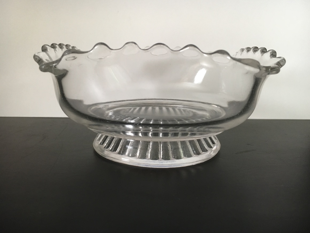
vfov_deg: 46.8
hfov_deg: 60.0
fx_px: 269
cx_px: 156
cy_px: 114
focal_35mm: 30
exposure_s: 1/30
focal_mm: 4.15
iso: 125
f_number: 2.2
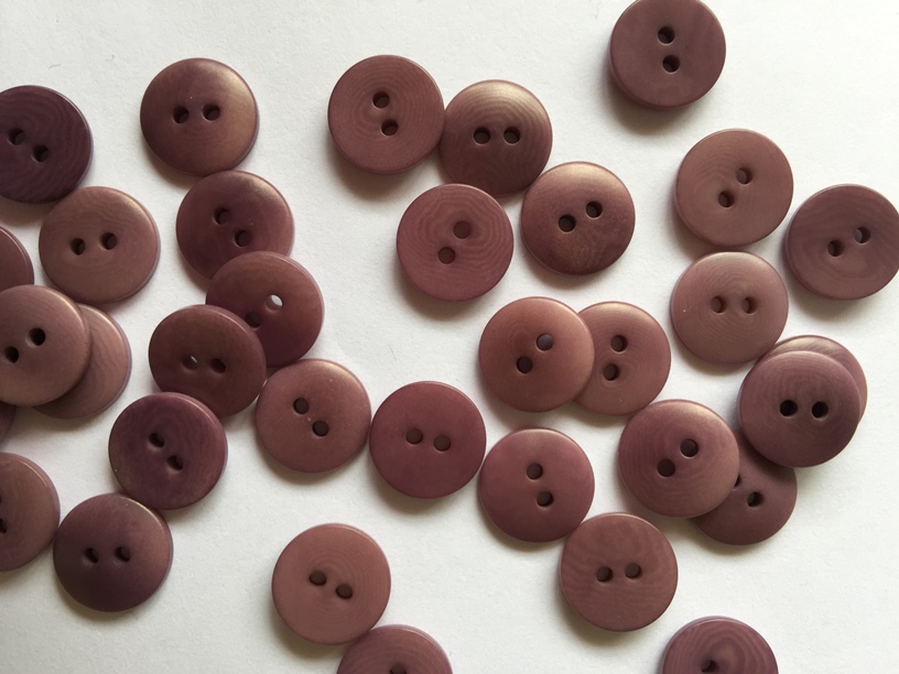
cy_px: 337
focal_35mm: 29
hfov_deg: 61.7
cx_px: 450
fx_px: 753
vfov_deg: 48.2
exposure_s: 1/50
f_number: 2.2
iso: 40
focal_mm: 4.15
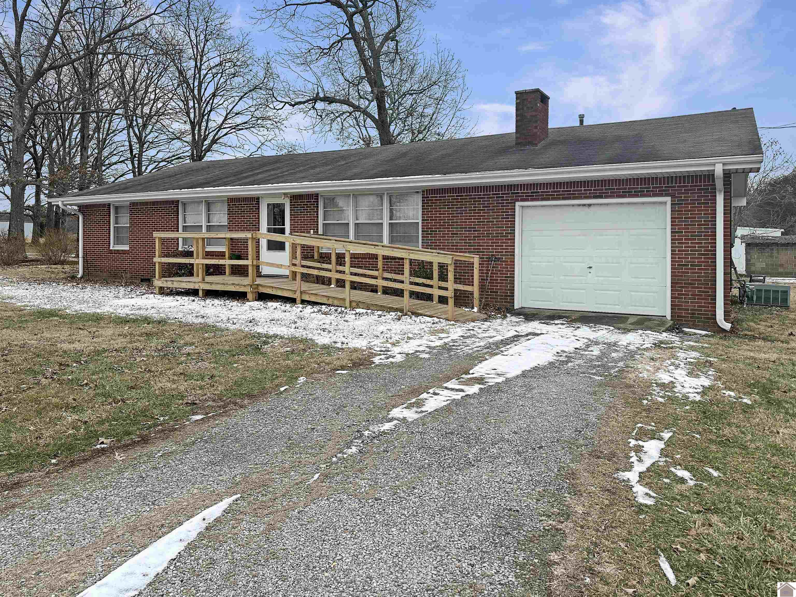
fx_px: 552
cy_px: 298
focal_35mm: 24
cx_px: 398
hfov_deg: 71.6
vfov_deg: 56.8
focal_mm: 6.86
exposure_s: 1/1393
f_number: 1.78
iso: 80
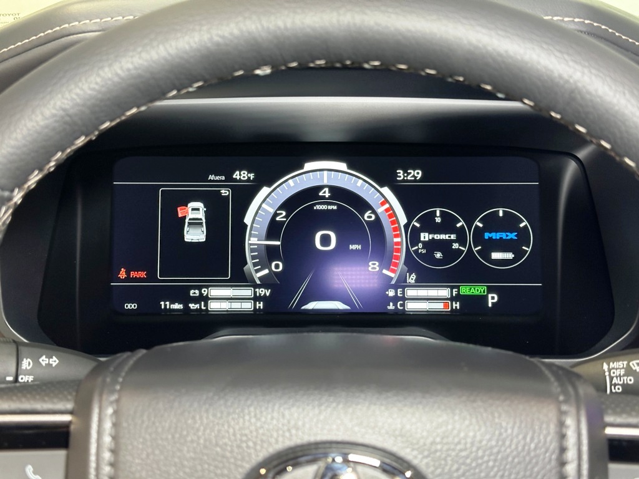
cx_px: 320
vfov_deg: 30.3
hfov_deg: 39.7
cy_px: 240
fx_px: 886
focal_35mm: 48
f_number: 1.78
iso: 400
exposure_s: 1/25
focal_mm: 6.86
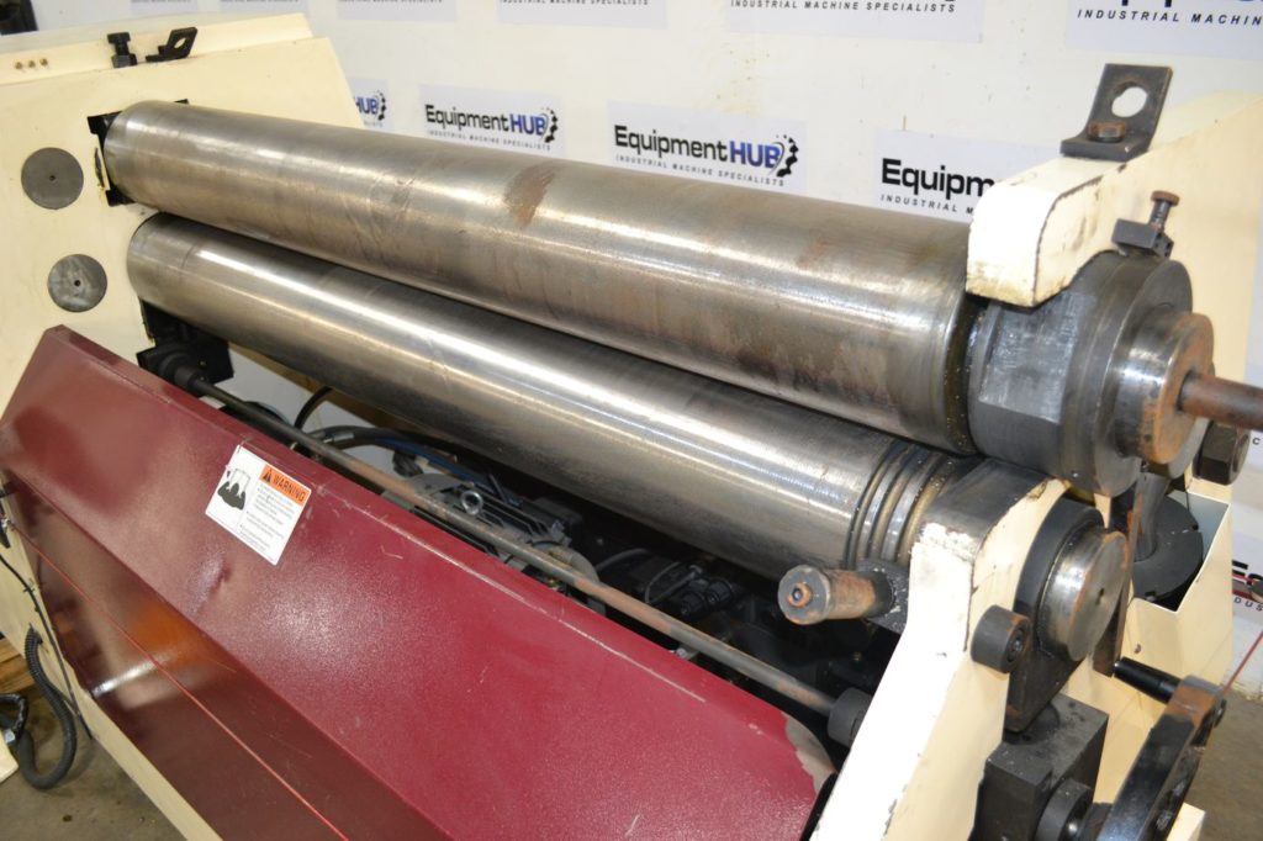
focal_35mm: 30
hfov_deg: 61.9
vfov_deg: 43.6
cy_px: 420
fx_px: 1052
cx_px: 632
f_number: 3.8
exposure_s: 1/60
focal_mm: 20
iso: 800
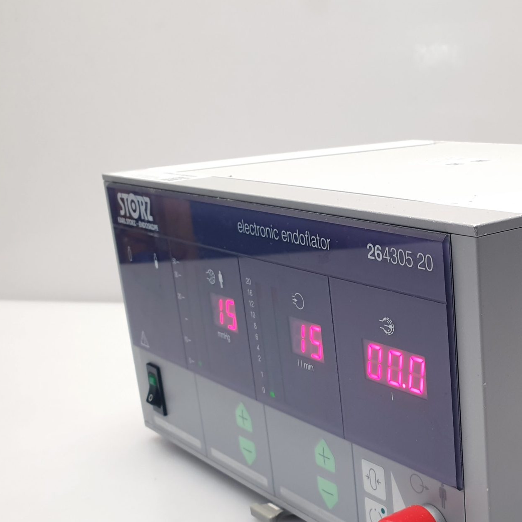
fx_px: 802
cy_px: 345
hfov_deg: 33.7
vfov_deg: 35.7
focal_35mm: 47
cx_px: 488
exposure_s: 1/50
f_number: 2.4
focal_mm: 4.3
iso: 80
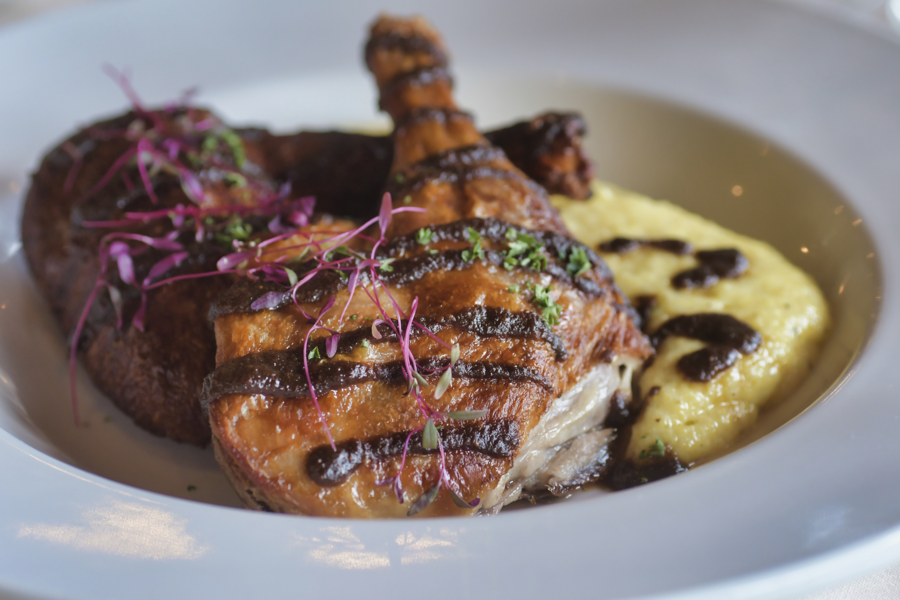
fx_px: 2250
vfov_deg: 15.2
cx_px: 450
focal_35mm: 90
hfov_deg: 22.6
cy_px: 300
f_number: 4
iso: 800
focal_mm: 60
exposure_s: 1/200
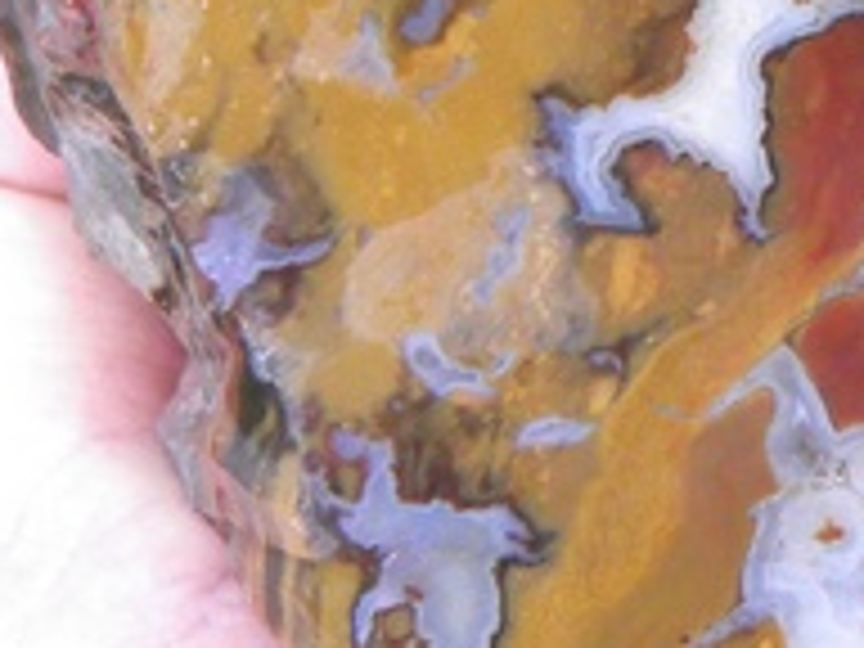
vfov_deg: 8.5
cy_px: -279
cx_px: 1359
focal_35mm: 171
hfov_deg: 11.0
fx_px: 4268
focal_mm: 7.3
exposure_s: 1/76.5
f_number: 3.2
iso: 161
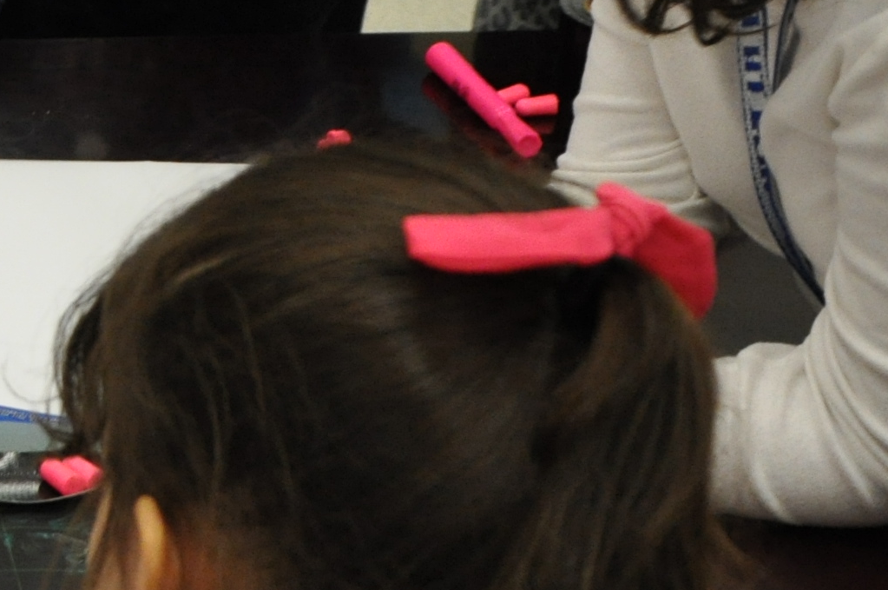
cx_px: -679
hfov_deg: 13.9
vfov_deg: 10.3
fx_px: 3254
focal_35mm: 132
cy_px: 207
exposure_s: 1/60
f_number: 4
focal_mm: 21
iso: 800
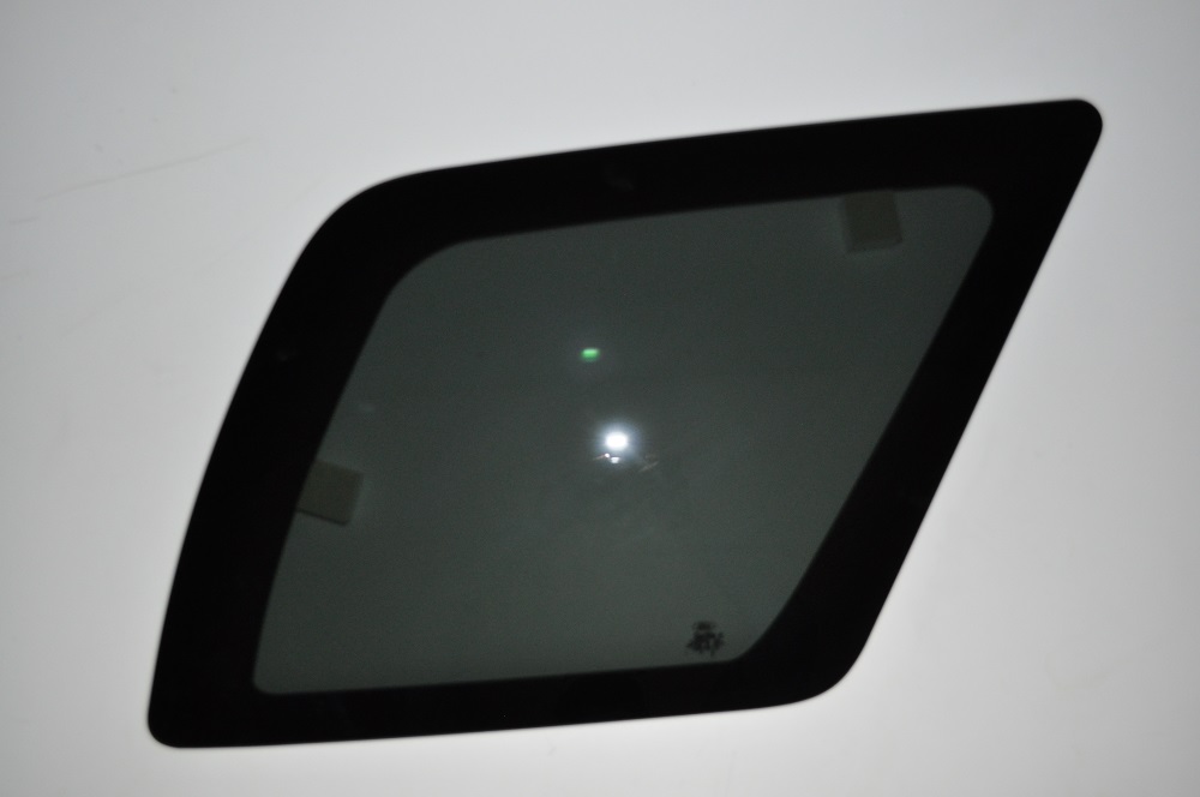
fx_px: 1198
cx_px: 600
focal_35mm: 36
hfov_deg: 53.2
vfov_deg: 36.8
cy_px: 398
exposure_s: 1/60
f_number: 4
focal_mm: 24
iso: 800
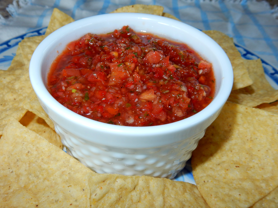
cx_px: 139
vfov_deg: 46.8
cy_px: 104
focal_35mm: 30
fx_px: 241
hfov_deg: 60.0
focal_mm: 5.4
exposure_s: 1/100
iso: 125
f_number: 4
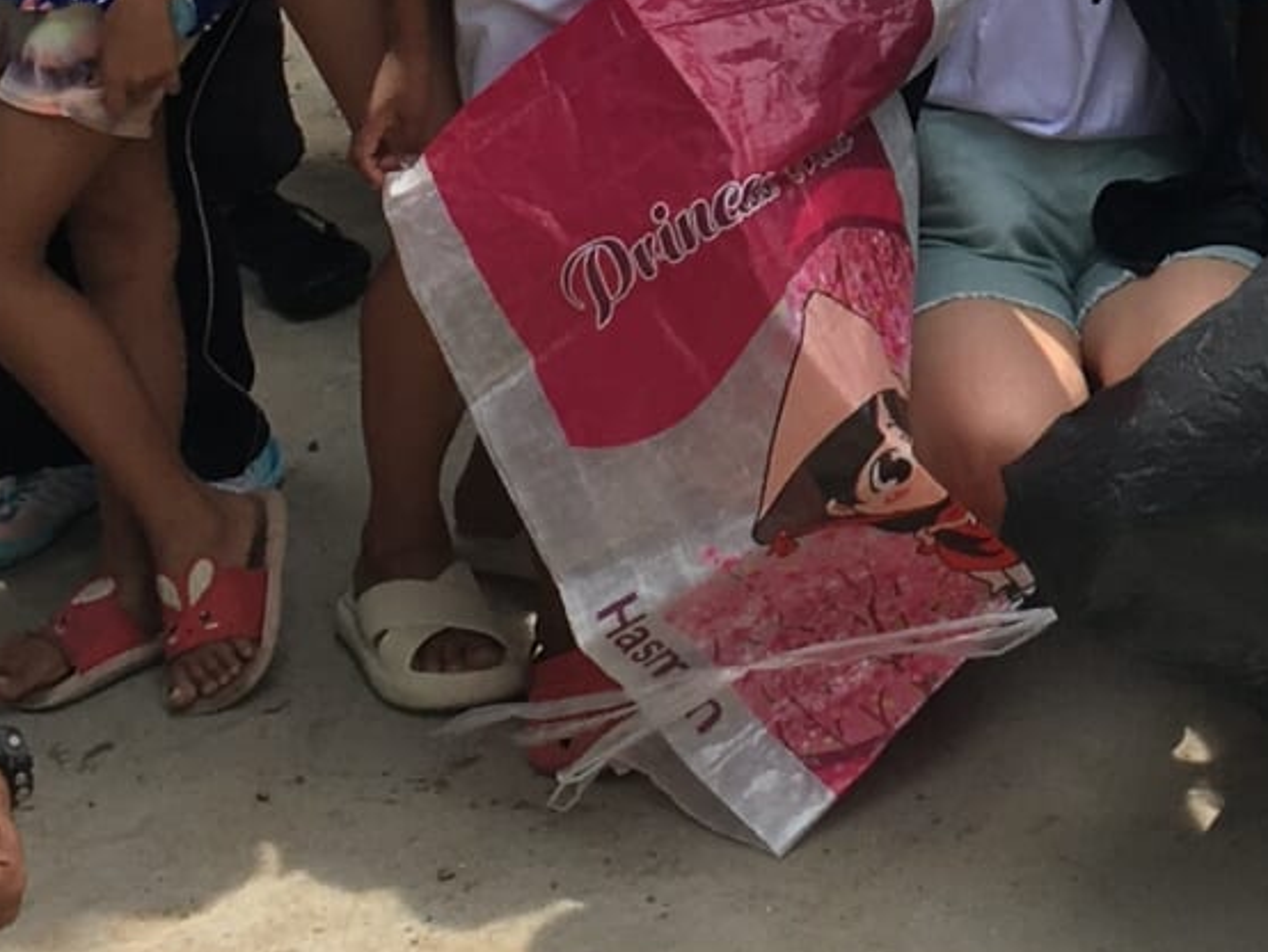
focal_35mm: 134
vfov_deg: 10.6
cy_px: -597
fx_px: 4911
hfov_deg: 14.3
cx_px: 1517
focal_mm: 4.15
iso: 25
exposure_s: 1/705
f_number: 2.2
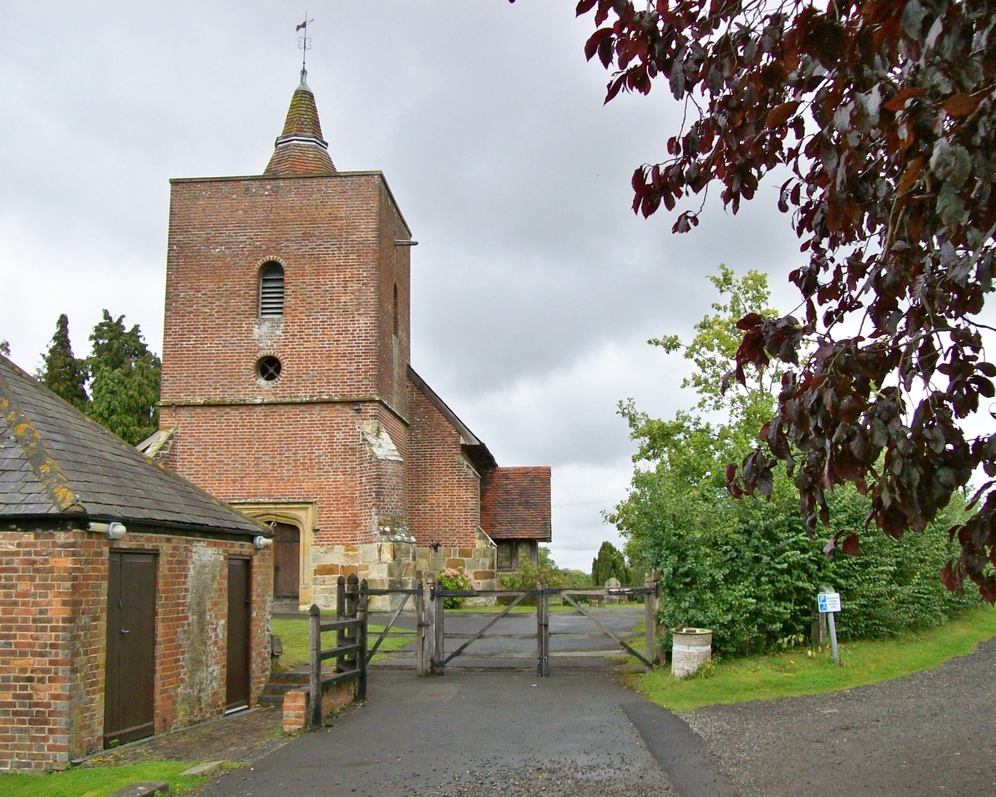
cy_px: 399
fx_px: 1120
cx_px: 493
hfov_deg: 47.9
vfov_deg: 39.2
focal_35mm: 38
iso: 80
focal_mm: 6
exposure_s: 1/564
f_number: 2.7
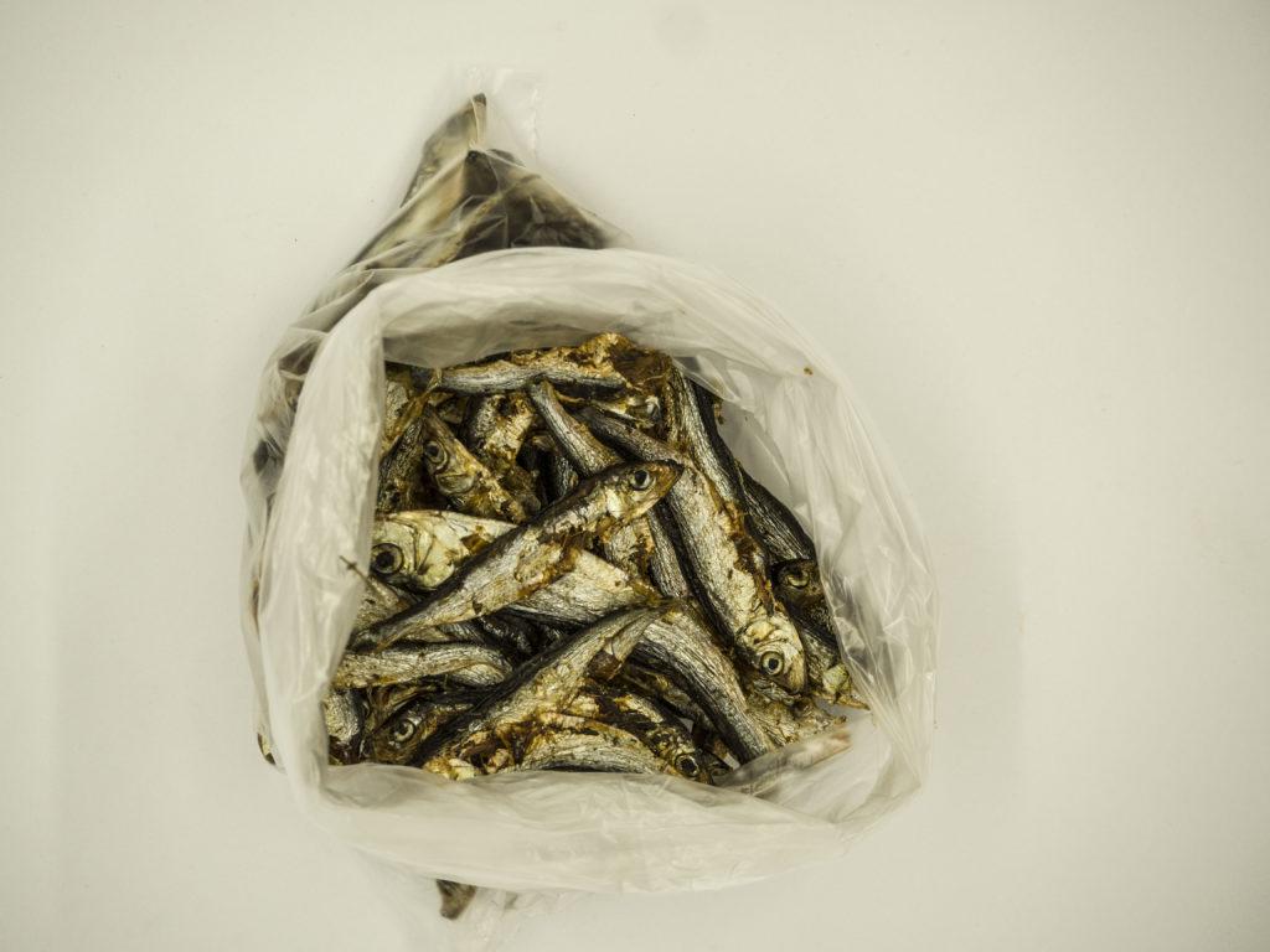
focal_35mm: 54
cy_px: 476
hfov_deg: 35.5
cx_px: 635
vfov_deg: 27.0
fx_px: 1981
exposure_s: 1/80
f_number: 5
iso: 200
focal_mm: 27
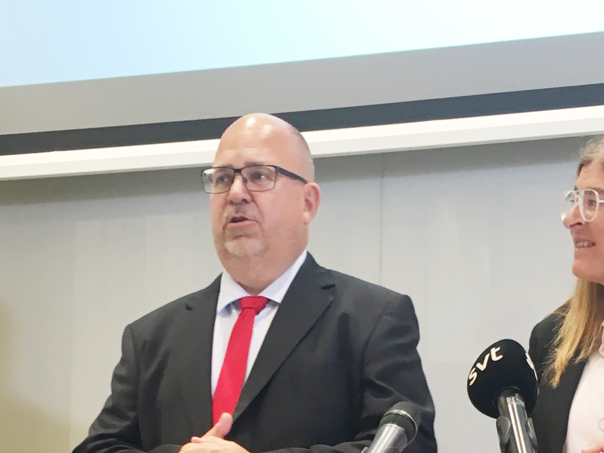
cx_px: 295
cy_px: 613
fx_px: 1431
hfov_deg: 23.8
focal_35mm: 82
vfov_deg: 16.8
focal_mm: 4.15
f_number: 2.2
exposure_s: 1/33
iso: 80
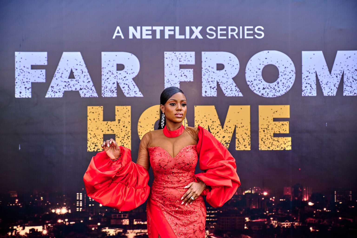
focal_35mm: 40
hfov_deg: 48.5
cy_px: 119
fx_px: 396
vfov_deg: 33.4
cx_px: 178
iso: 400
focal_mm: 40
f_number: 3.5
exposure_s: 1/1000
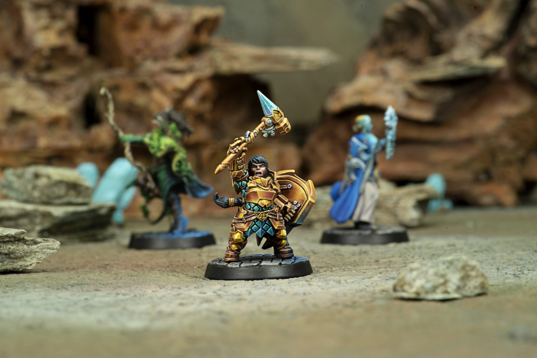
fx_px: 1567
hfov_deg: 19.5
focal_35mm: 105
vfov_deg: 13.0
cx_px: 268
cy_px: 179
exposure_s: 1/5
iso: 250
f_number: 18
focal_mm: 105
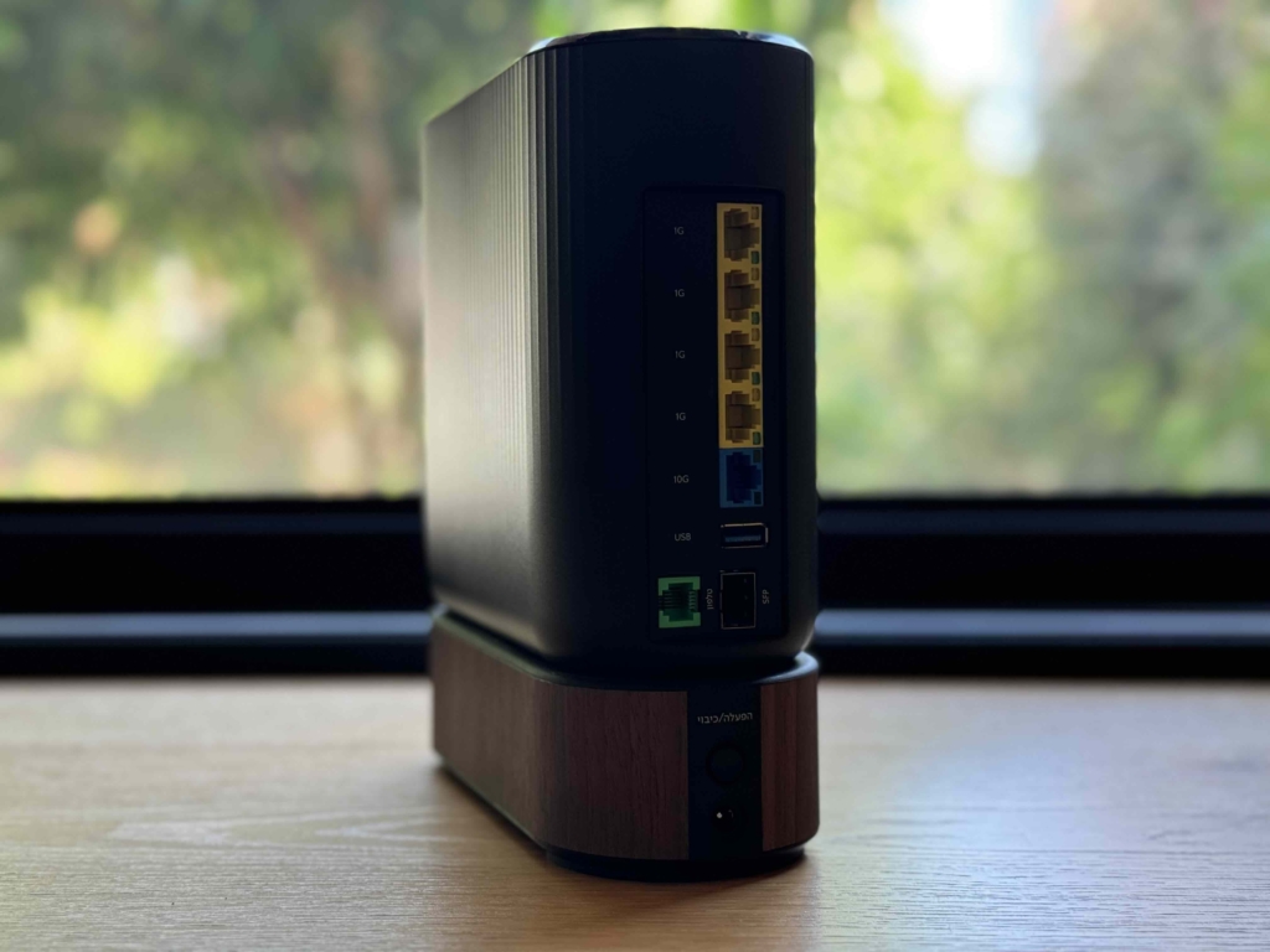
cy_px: 476
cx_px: 635
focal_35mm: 48
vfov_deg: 30.3
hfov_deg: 39.7
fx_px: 1761
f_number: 1.78
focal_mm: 6.76
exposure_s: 1/71
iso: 100
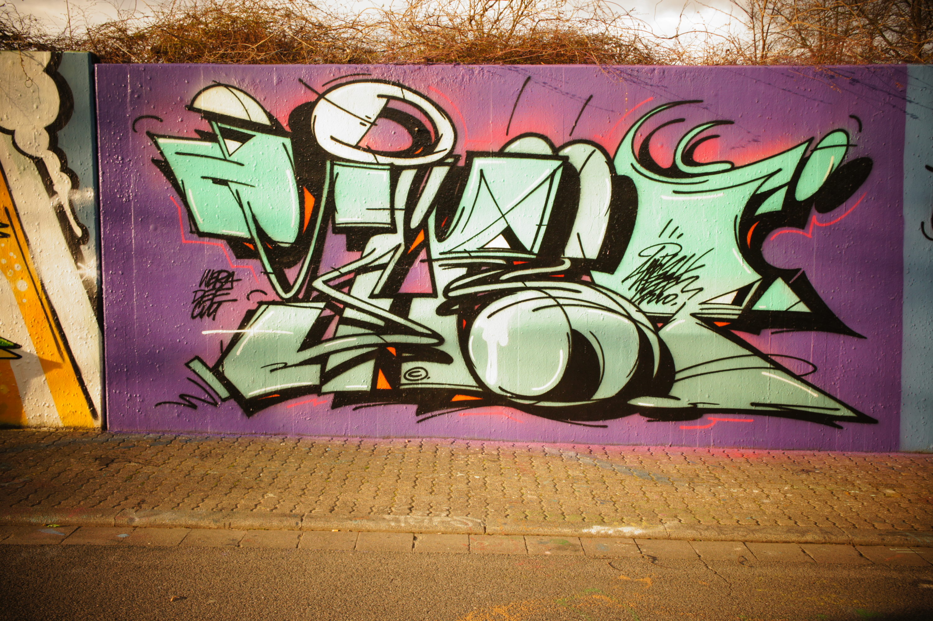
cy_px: 310
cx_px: 466
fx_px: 1010
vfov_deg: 34.2
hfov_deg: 49.6
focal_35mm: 39
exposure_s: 1/80
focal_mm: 26
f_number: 6.3
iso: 200
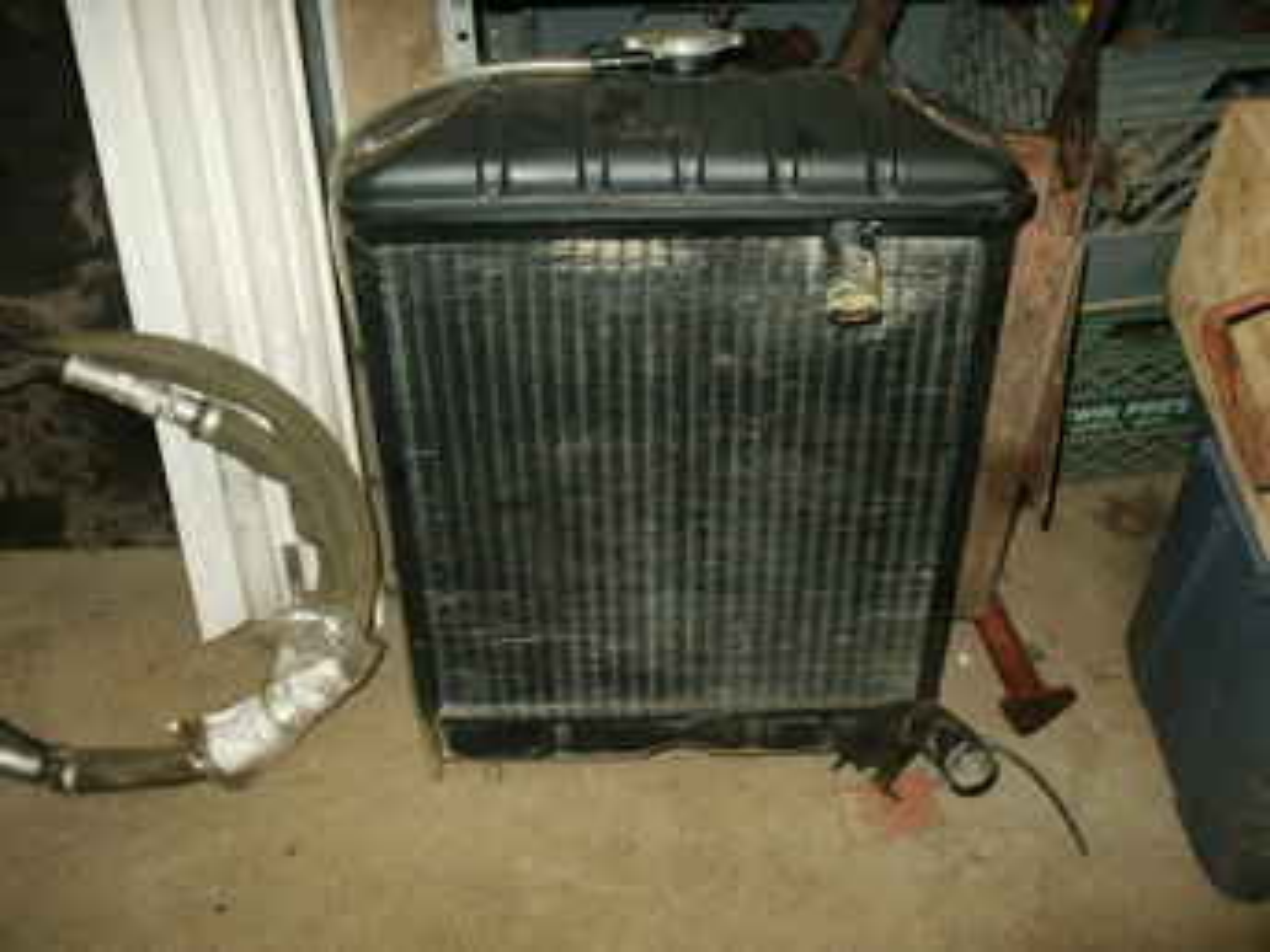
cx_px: 635
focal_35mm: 35
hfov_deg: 52.6
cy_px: 476
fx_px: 1284
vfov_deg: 40.7
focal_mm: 7.18
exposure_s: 1/45
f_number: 3
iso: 200
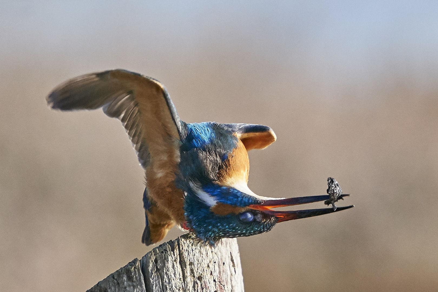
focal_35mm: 395
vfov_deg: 3.5
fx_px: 4806
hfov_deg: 5.2
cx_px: 219
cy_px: 146
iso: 3200
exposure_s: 1/3200
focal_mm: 395
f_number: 8
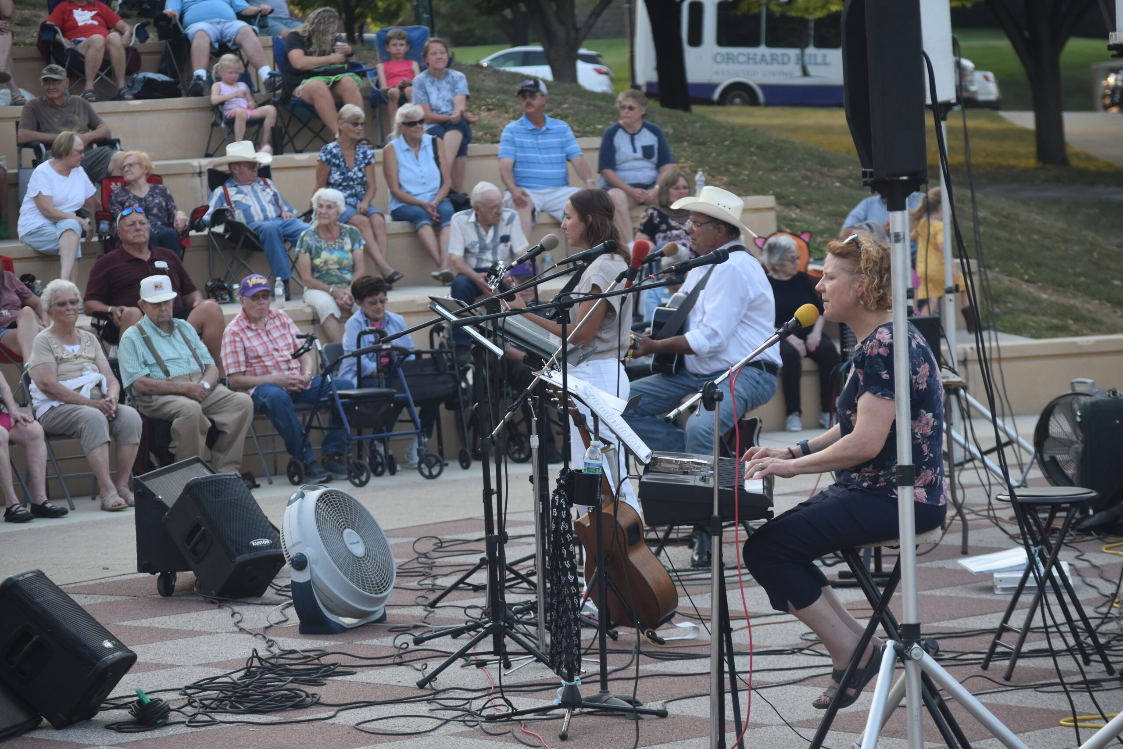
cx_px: 562
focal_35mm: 138
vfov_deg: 9.9
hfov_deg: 14.9
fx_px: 4305
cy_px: 374
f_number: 4.2
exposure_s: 1/500
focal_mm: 92
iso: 560
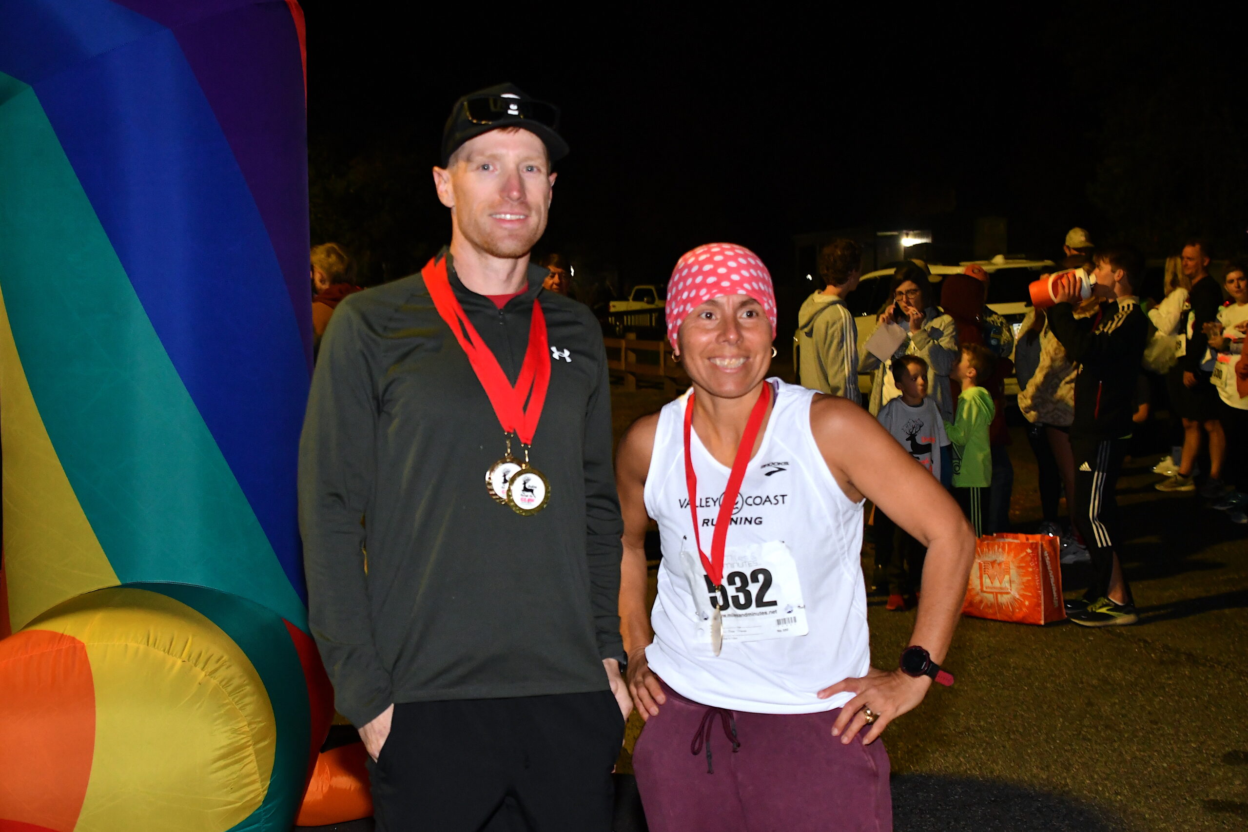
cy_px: 416
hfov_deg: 10.2
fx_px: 7020
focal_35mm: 202
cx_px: 624
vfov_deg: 6.8
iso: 2500
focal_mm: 135
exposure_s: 1/60
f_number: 6.3
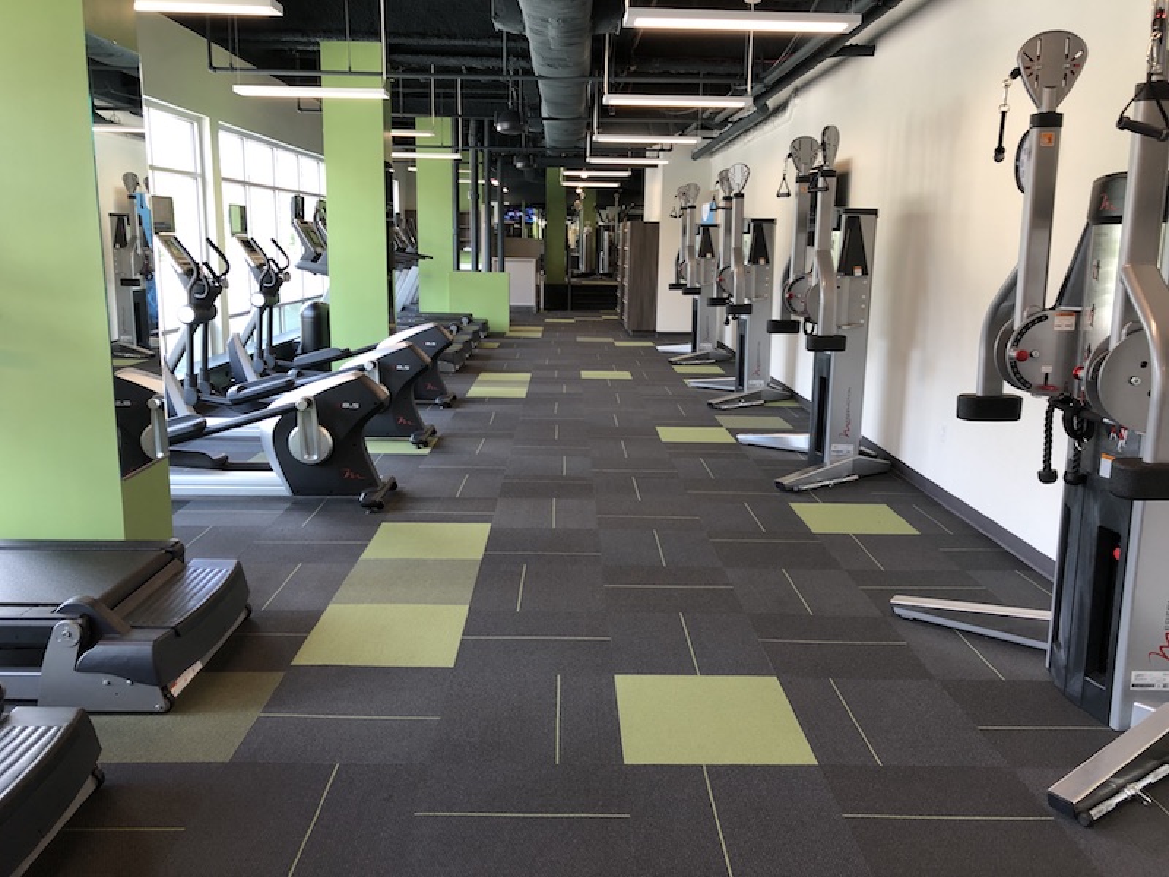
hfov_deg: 63.4
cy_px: 438
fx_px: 946
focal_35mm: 28
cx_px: 584
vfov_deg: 49.7
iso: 25
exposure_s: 1/30
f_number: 1.8
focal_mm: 4
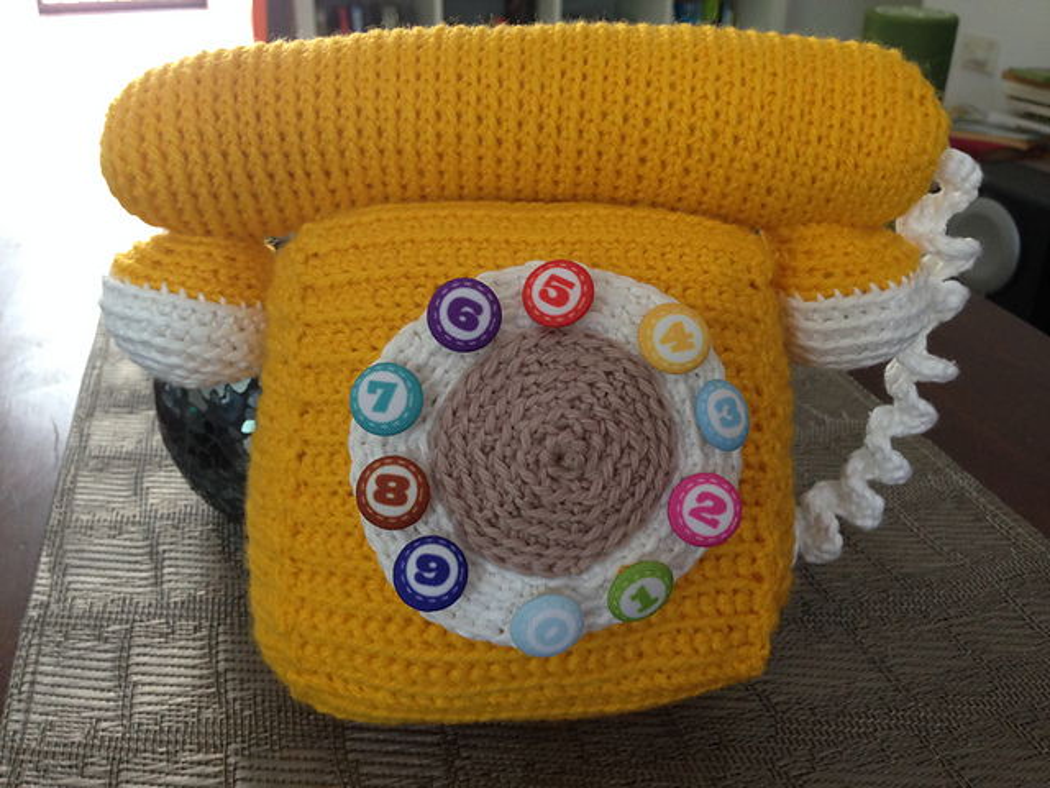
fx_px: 1001
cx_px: 525
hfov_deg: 55.4
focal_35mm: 33
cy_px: 394
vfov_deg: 42.9
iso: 125
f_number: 2.4
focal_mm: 4.12
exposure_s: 1/20
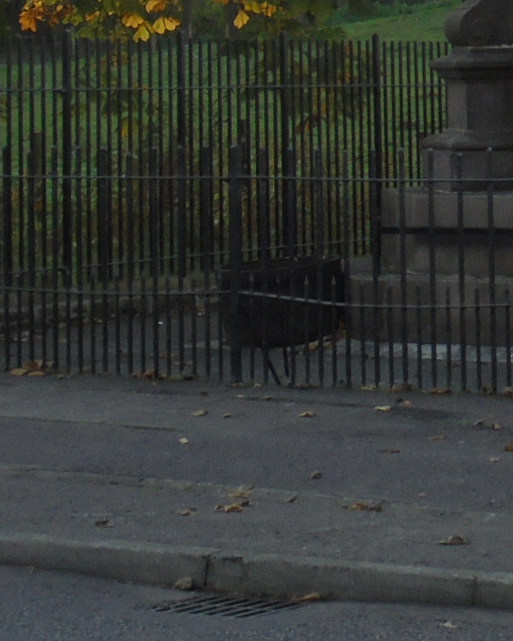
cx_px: 536
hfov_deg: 9.9
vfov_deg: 12.1
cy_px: -230
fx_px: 2922
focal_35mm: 154
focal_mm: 7.8
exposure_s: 1/200
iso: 100
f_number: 4.5
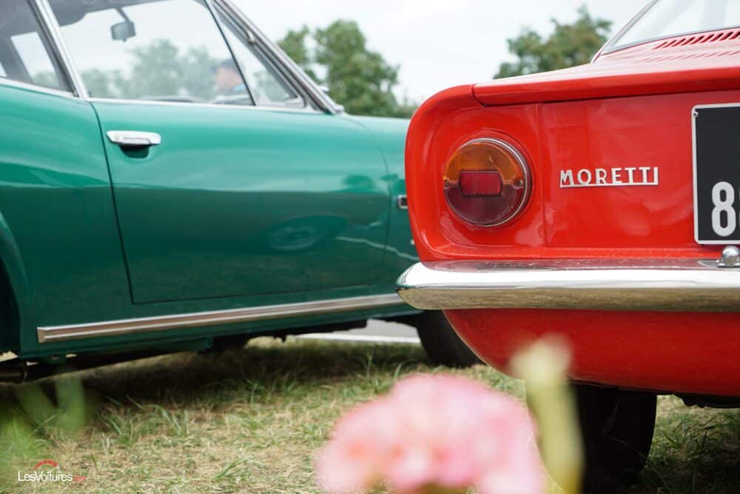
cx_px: 370
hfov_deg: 32.9
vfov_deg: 22.3
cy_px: 247
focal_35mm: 61
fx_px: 1255
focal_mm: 61
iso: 100
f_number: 5
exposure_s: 1/200
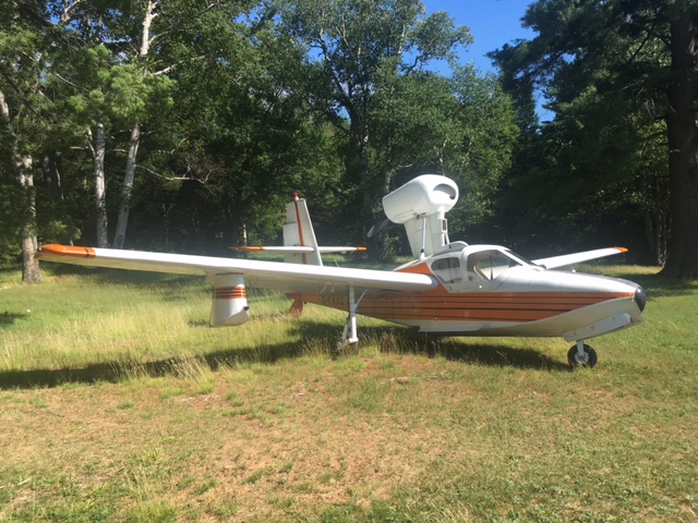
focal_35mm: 29
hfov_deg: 61.7
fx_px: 585
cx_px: 349
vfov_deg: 48.2
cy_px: 262
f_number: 2.2
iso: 25
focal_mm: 4.15
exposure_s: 1/810
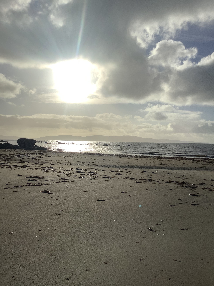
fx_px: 256
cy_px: 143
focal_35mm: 31
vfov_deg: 58.4
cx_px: 107
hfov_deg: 45.4
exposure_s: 1/10204
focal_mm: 3.3
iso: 25
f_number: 2.4
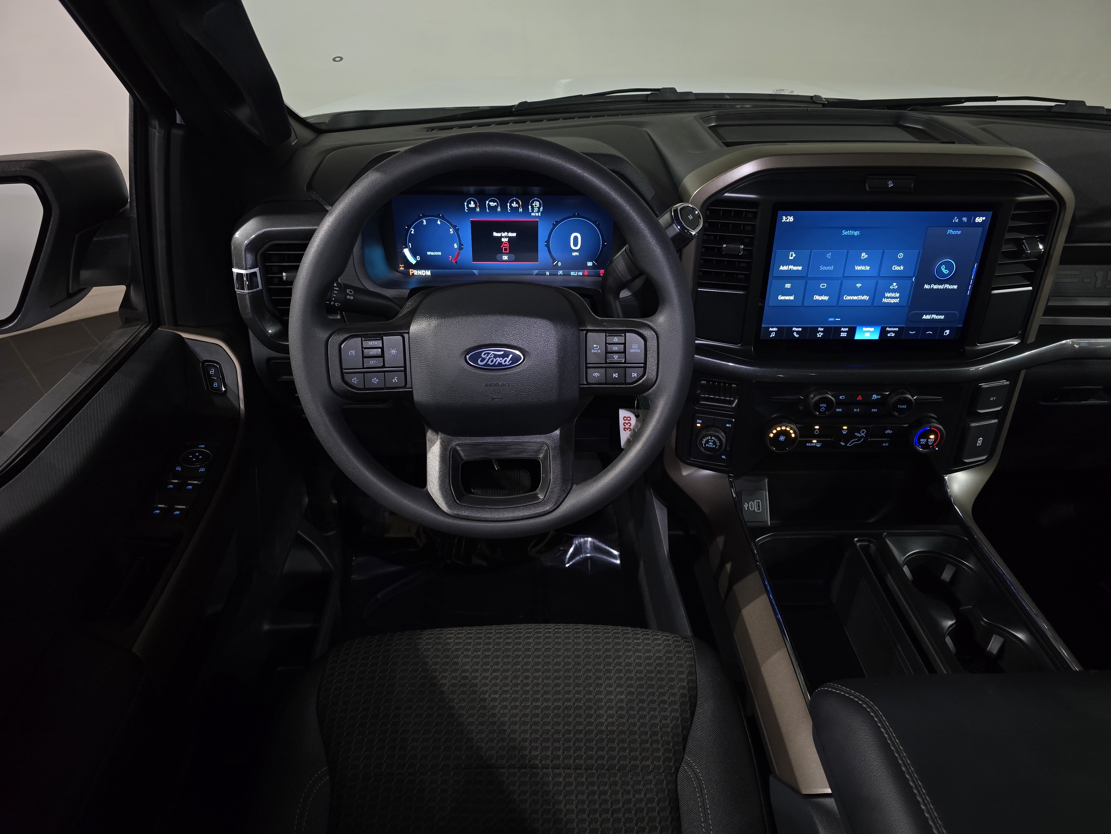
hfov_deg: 73.9
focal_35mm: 23
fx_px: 738
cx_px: 556
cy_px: 417
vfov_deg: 58.9
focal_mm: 6.3
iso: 500
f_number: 1.7
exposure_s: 1/120
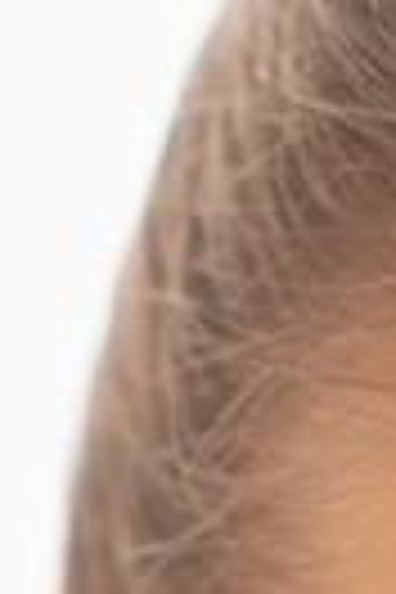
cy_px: 1870
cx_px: 1019
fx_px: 10889
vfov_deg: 3.1
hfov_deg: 2.1
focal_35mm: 660
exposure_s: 1/125
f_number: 2
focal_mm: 85
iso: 100
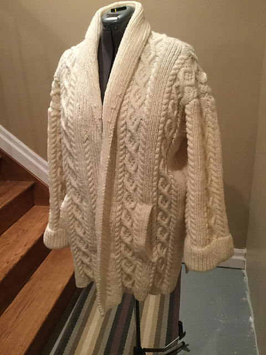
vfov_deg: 58.4
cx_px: 133
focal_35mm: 31
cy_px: 178
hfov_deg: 45.4
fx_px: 318
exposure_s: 1/17
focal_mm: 3.3
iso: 200
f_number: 2.4
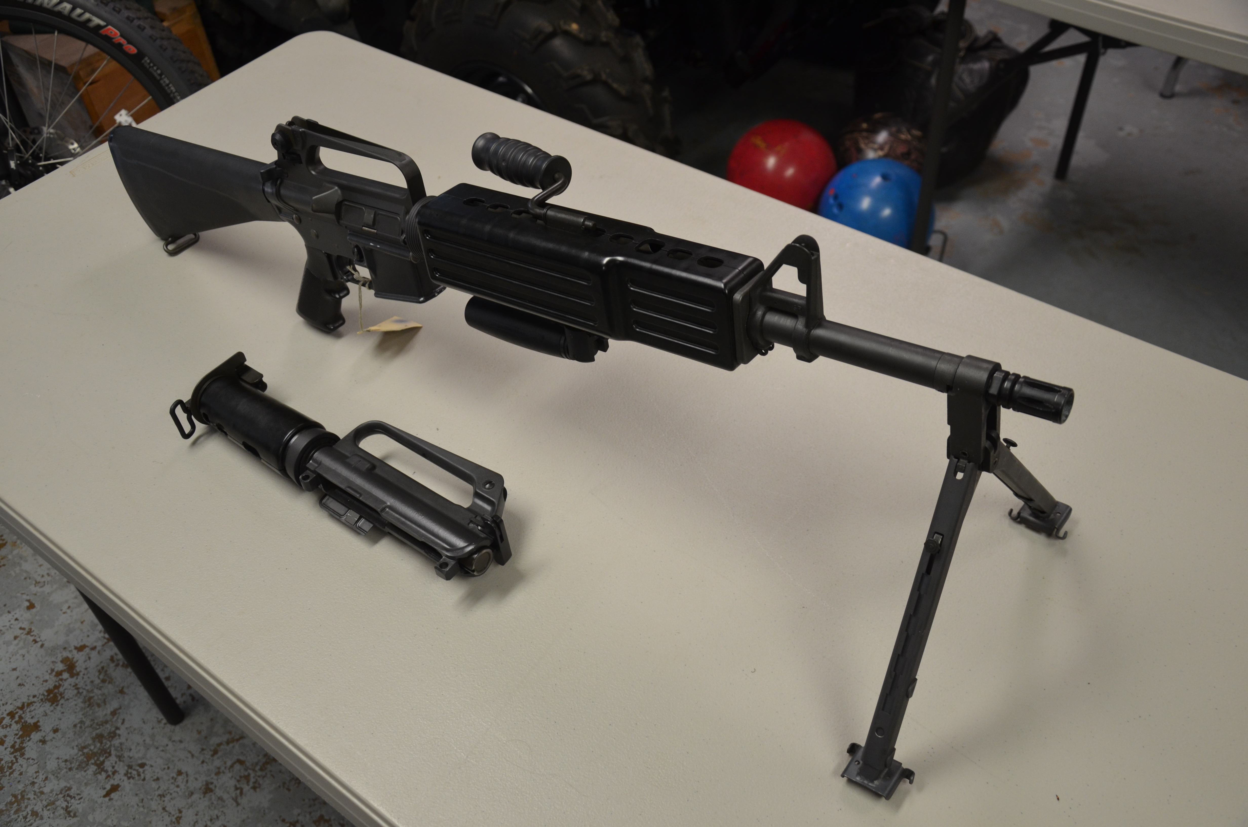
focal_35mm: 33
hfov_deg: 57.3
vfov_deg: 39.8
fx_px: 1142
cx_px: 624
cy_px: 414
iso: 560
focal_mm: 22
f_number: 4
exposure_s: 1/60
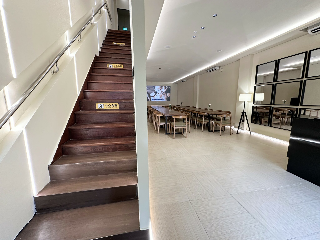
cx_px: 160
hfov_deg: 102.1
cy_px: 120
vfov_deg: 85.7
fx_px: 129
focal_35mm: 14
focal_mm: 2.22
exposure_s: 1/60
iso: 250
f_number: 2.2
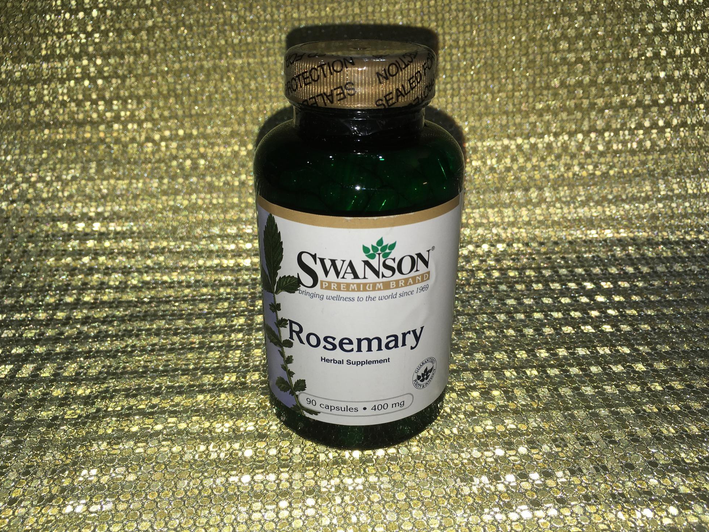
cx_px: 353
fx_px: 614
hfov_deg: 60.0
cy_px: 271
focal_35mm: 30
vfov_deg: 46.8
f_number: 2.2
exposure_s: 1/194
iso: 25
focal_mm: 4.15
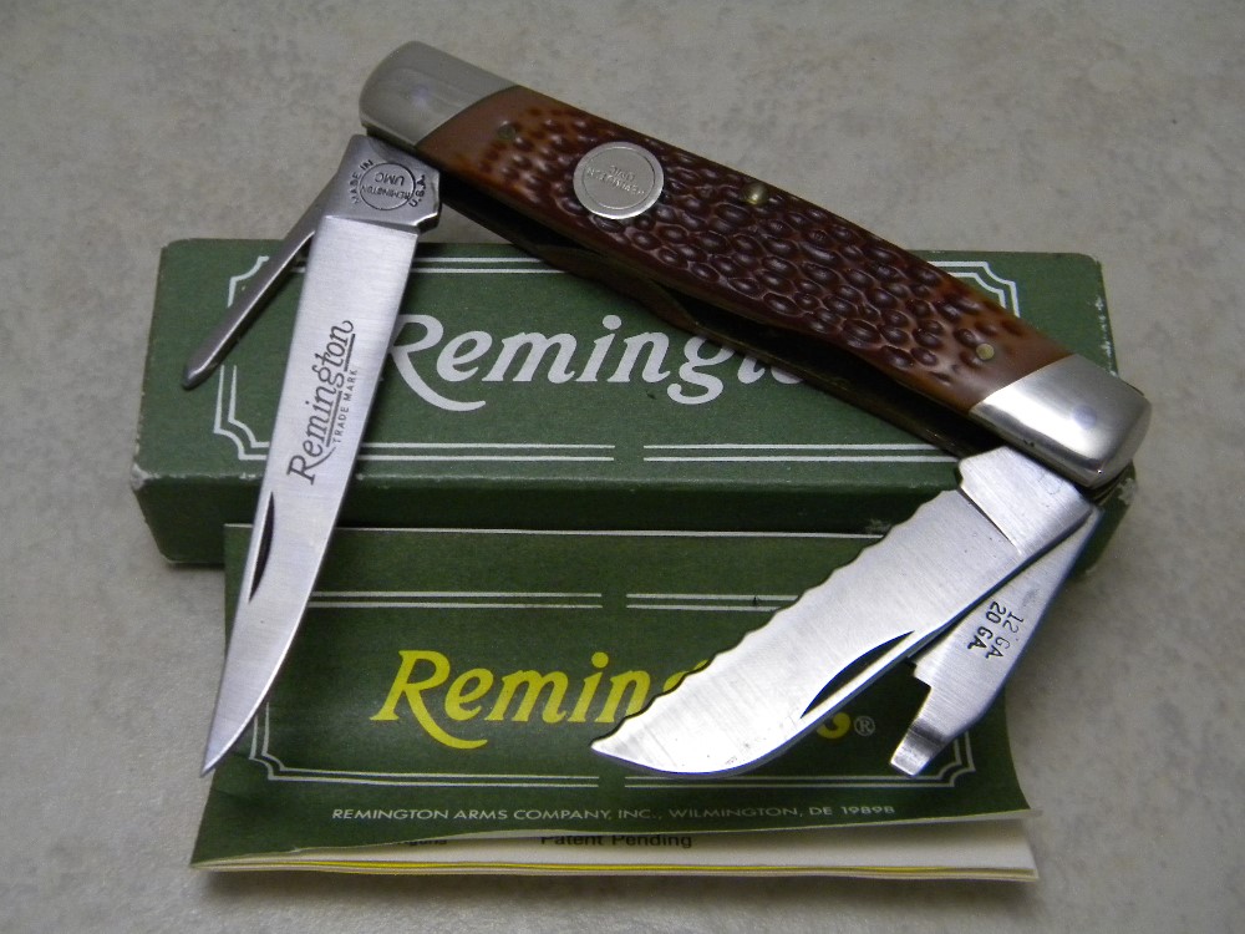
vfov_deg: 30.9
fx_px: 1690
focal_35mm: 47
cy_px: 467
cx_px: 622
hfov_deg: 40.4
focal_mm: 8.6
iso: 400
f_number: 3.9
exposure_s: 1/54.3
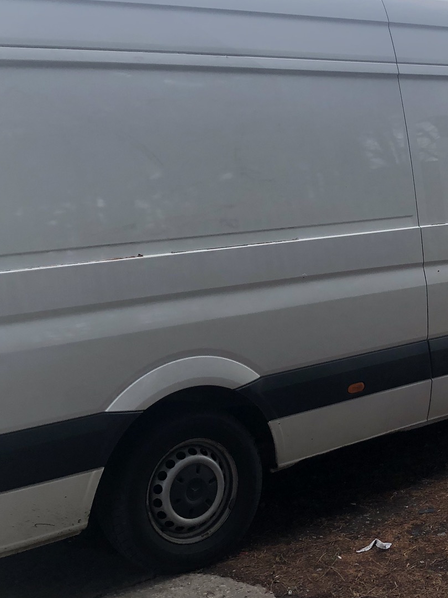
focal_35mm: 53
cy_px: 276
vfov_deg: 36.2
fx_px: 915
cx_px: 354
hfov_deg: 27.0
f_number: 1.8
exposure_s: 1/436
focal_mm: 4
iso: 20
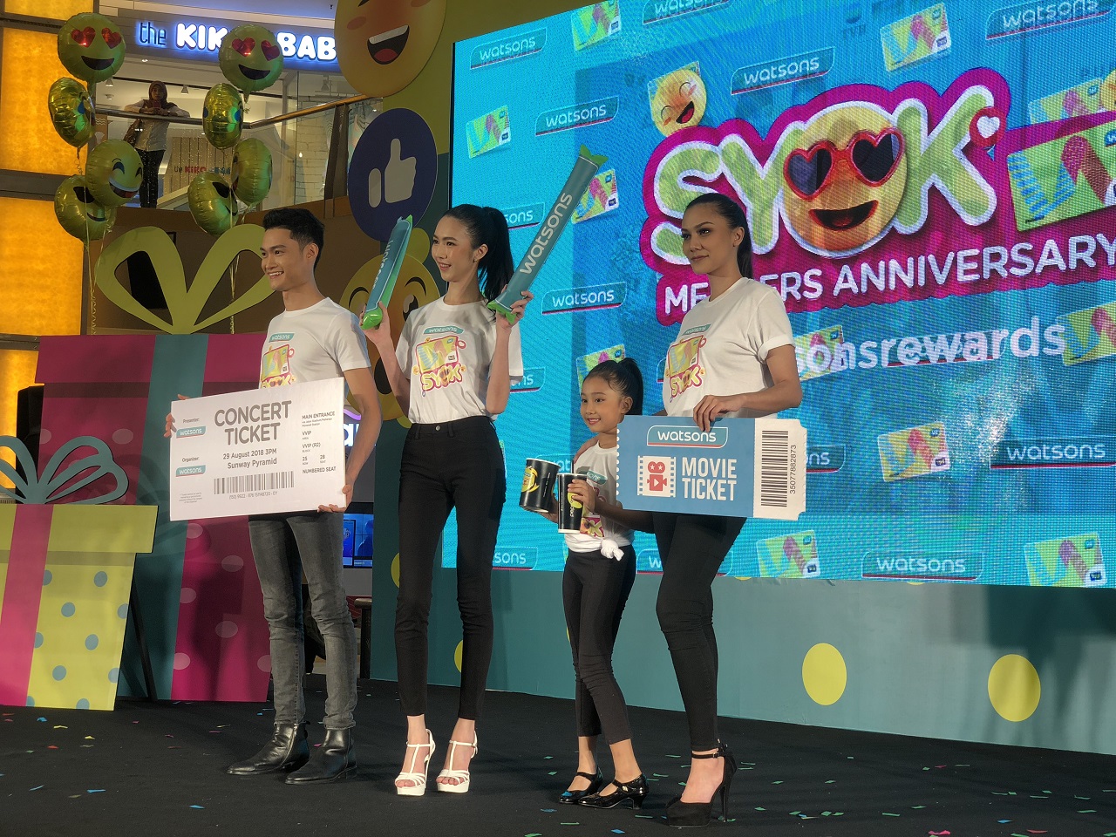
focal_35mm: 52
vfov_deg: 28.0
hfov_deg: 36.8
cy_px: 418
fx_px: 1676
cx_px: 558
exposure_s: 1/50
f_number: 2.4
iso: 20
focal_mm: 6
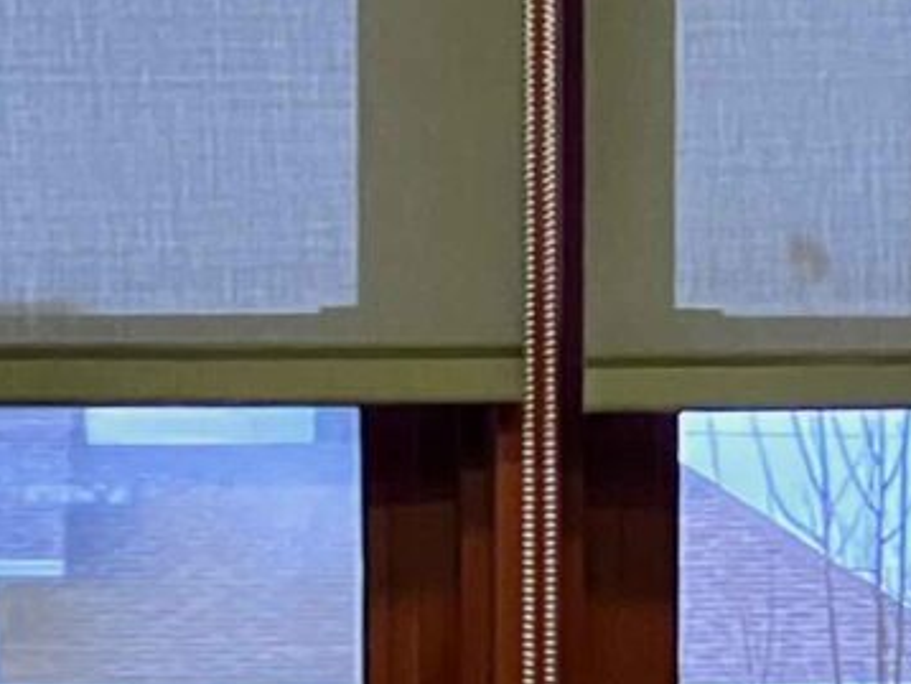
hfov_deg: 12.3
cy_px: 1727
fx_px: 4214
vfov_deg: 8.4
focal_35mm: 160
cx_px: 359
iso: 320
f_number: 1.8
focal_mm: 3.99
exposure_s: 1/60
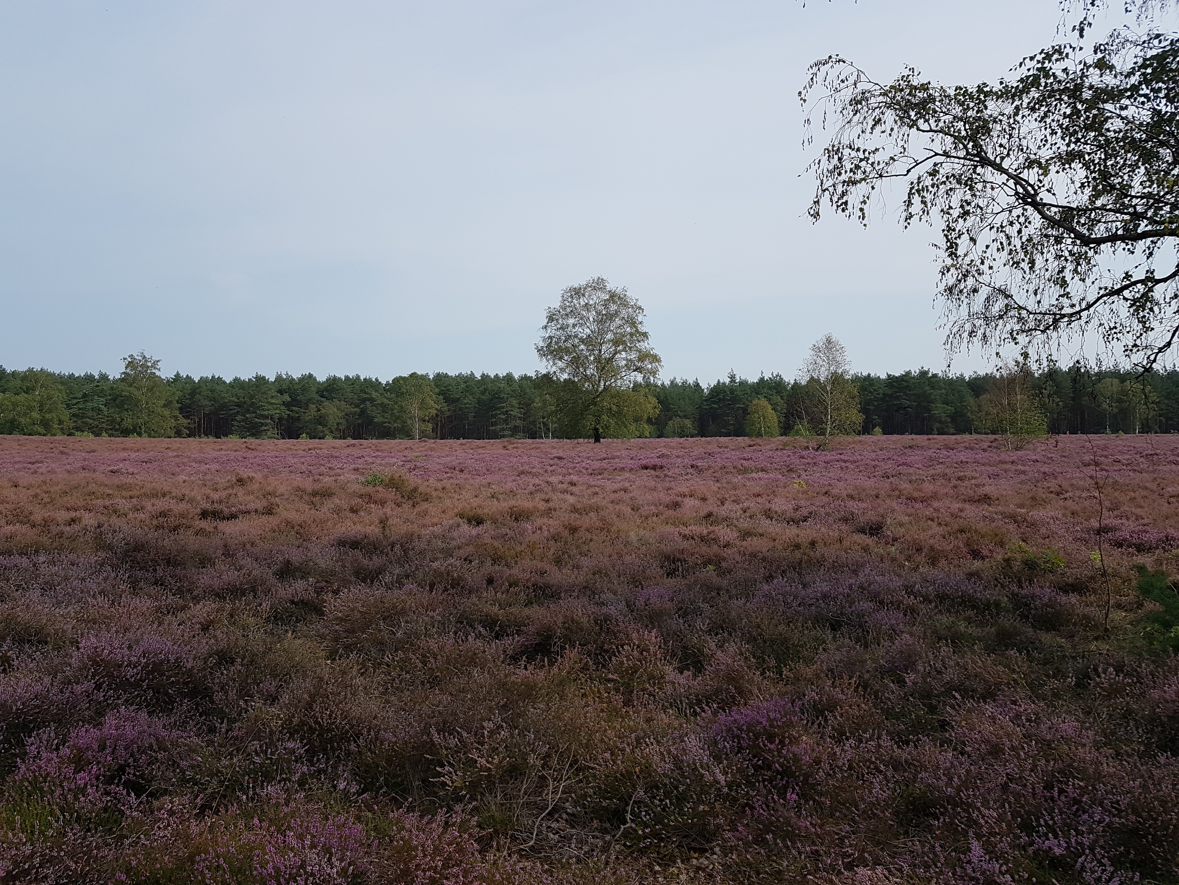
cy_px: 442
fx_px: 886
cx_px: 590
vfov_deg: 53.1
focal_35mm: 26
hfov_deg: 67.3
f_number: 1.7
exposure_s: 1/2464
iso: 50
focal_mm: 4.2
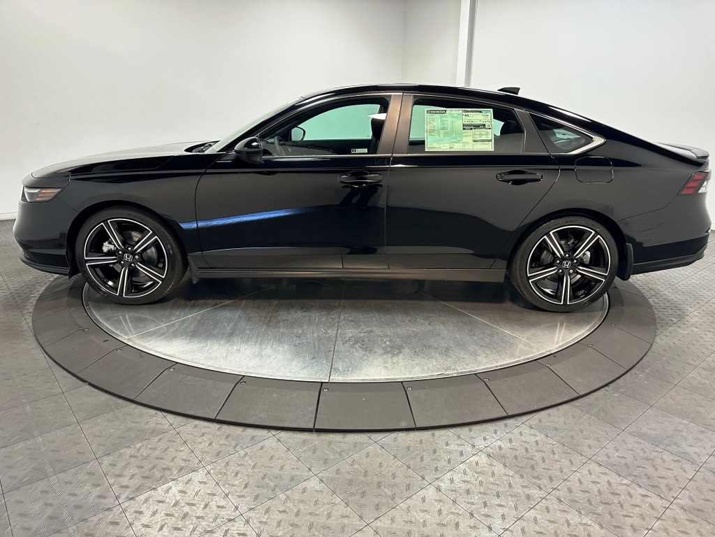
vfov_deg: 56.8
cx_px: 358
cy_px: 268
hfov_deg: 71.6
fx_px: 496
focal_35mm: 24
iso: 500
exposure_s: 1/60
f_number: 1.78
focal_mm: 6.86
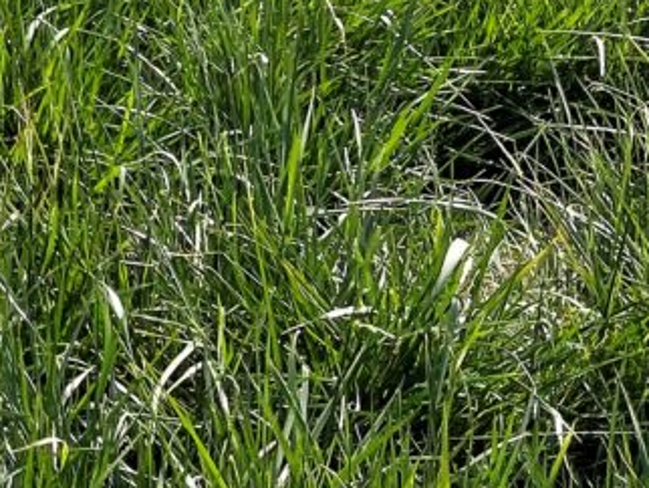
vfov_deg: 10.9
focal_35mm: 124
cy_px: -474
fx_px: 2327
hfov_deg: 13.8
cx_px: -591
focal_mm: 5.1
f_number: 1.6
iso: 32
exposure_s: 1/3663
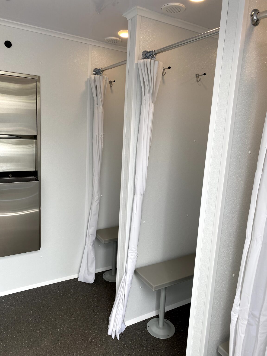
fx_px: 267
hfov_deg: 53.1
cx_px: 134
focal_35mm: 26
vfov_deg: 67.3
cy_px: 178
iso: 32
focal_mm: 4.25
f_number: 1.8
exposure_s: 1/136
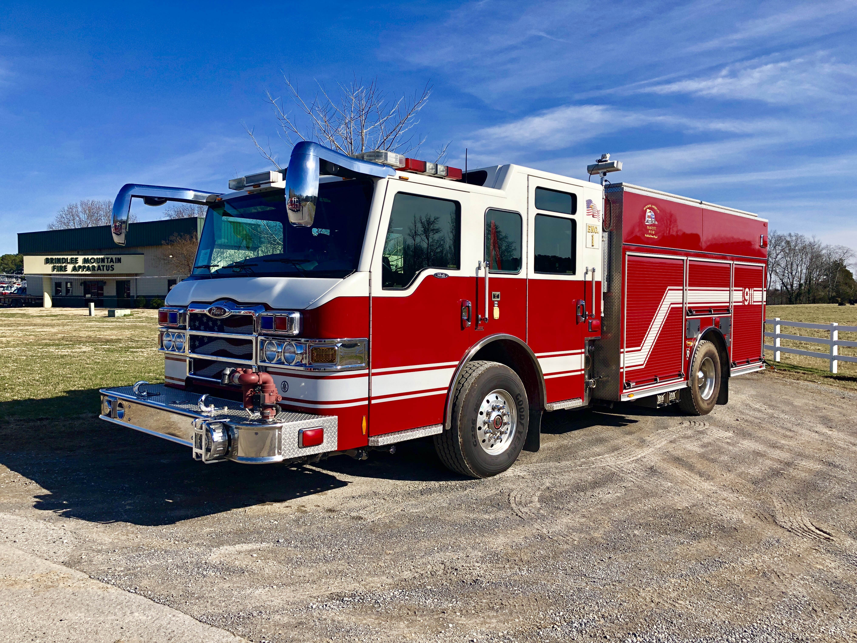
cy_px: 322
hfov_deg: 63.4
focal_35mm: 28
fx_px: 693
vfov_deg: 49.7
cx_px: 428
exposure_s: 1/2404
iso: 20
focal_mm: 4
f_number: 1.8
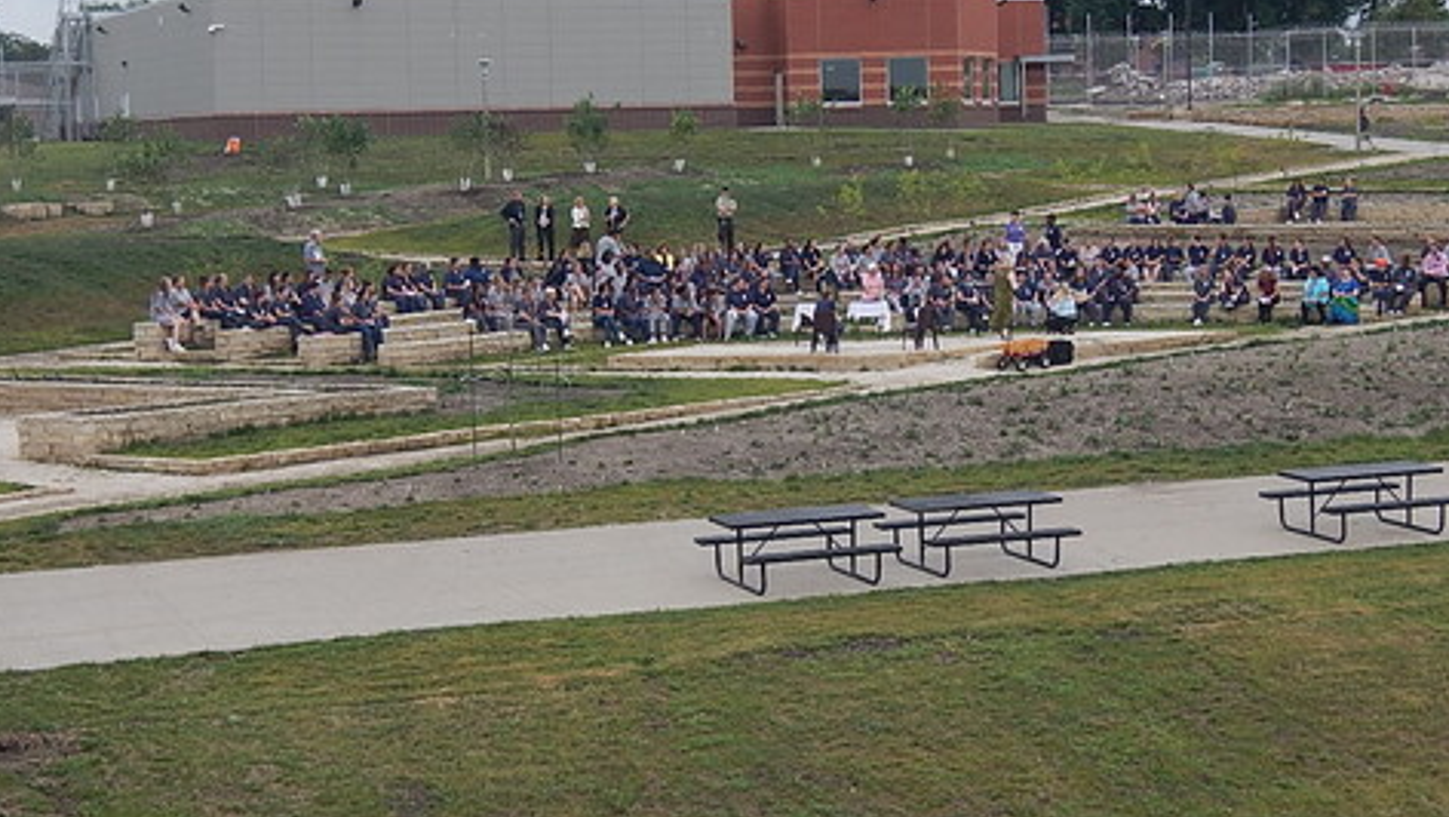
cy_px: 293
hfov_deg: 26.2
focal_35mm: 81
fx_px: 3114
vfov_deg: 14.9
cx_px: 830
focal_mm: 10.8
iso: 125
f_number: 4.2
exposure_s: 1/500
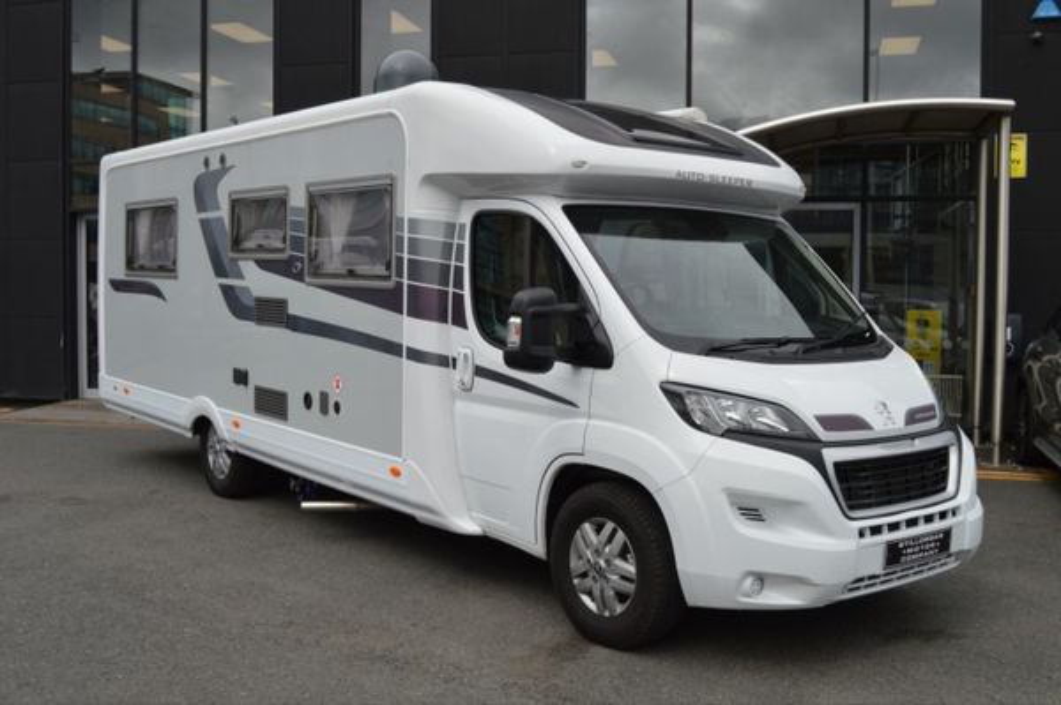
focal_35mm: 36
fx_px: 1060
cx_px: 530
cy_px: 352
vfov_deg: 36.8
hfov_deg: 53.2
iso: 100
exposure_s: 1/320
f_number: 9
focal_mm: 24
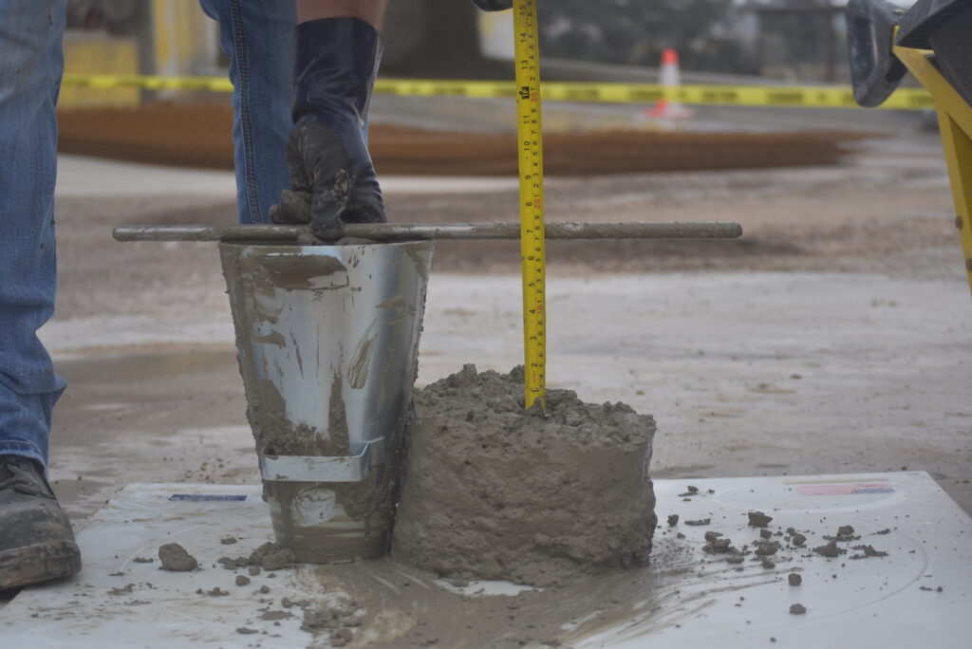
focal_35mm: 82
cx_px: 486
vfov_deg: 16.6
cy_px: 324
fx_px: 2229
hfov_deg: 24.6
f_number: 4
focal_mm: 55
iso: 200
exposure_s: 1/800
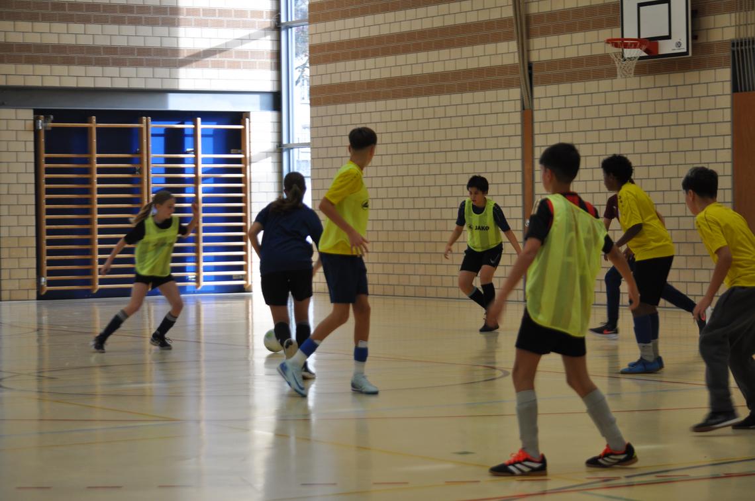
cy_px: 250
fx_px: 2199
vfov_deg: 13.0
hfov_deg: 19.5
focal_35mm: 105
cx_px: 378
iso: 400
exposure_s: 1/100
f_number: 5
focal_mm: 70
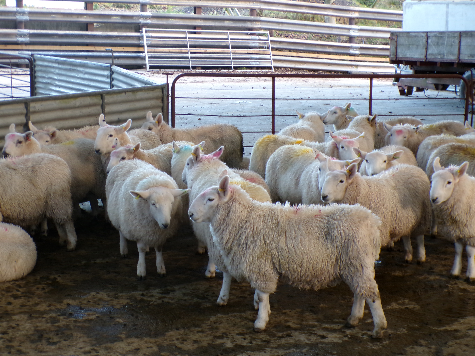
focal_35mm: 65
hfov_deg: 29.8
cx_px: 238
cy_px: 178
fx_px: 892
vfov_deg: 22.6
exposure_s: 1/50
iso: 264
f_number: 3.8
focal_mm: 11.6
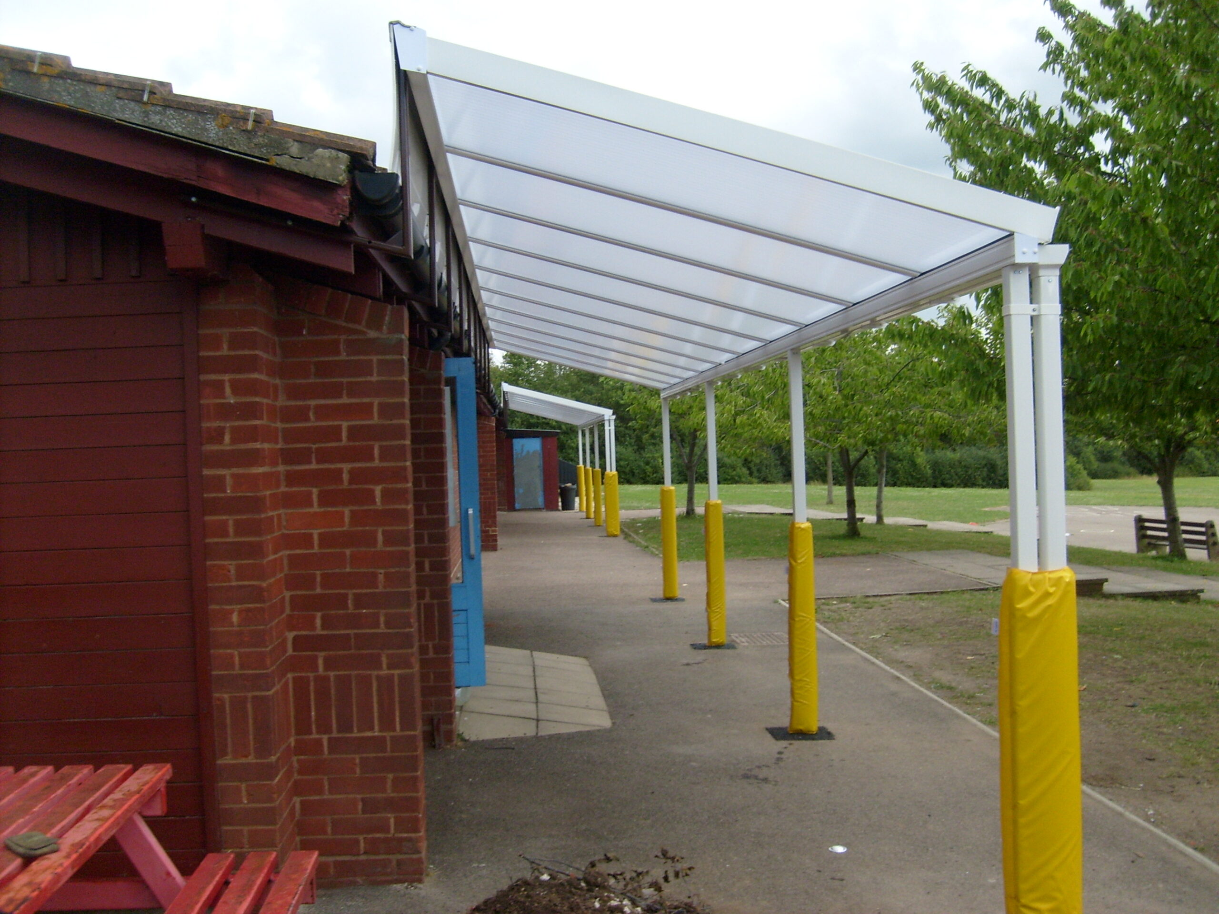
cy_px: 457
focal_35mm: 35
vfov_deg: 40.7
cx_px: 610
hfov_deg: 52.6
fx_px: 1233
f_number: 7.1
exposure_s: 1/125
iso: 80
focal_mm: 5.8
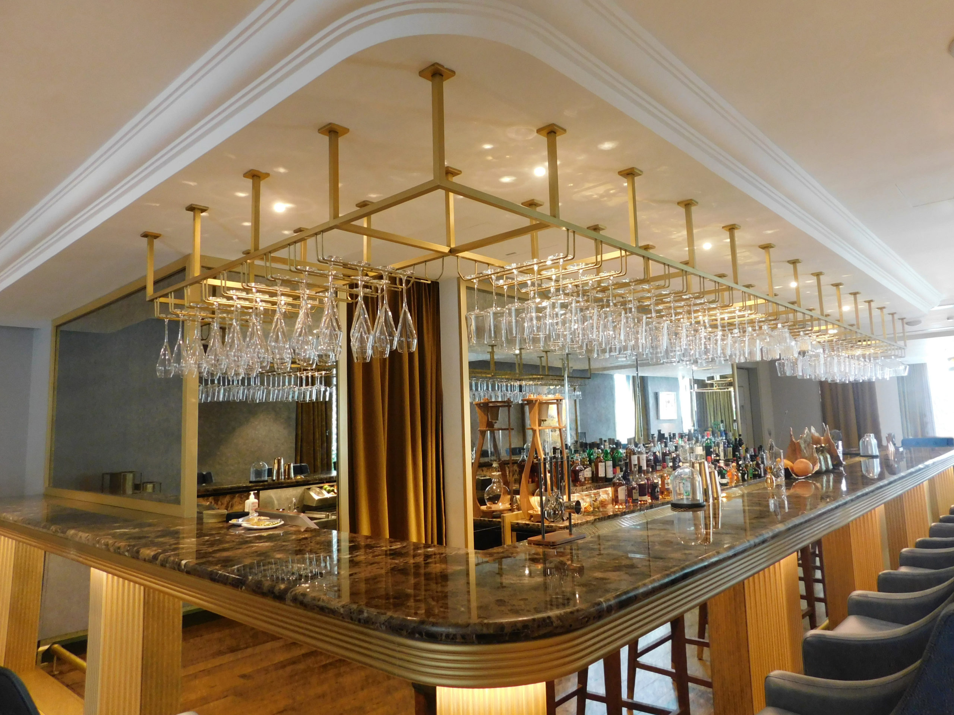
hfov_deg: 73.9
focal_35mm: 23
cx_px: 477
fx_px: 634
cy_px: 358
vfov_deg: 58.9
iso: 280
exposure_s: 1/30
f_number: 3
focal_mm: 4
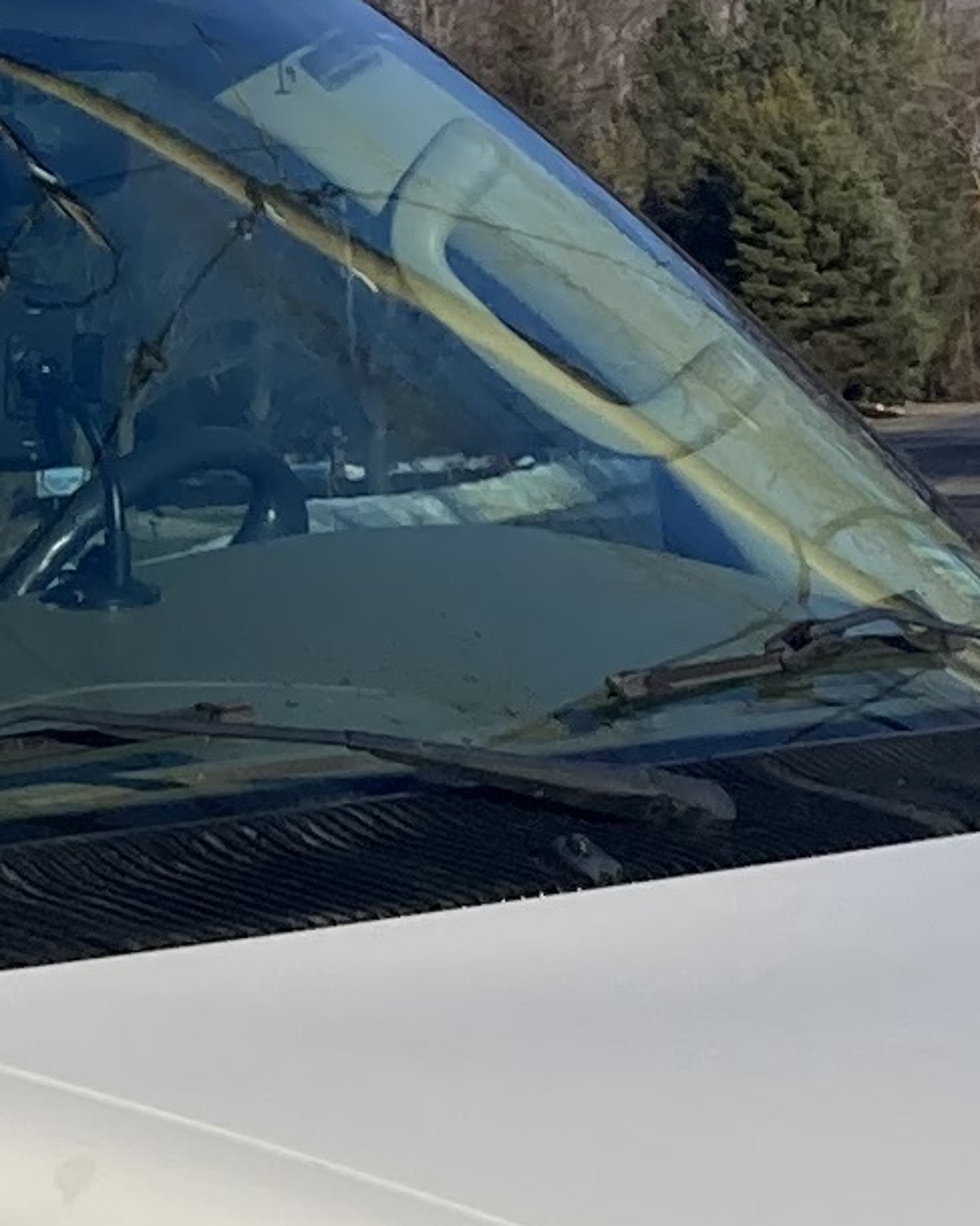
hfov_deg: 8.0
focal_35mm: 181
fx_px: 6564
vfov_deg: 10.6
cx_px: -1292
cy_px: 960
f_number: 1.8
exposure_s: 1/2857
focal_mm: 3.99
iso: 25
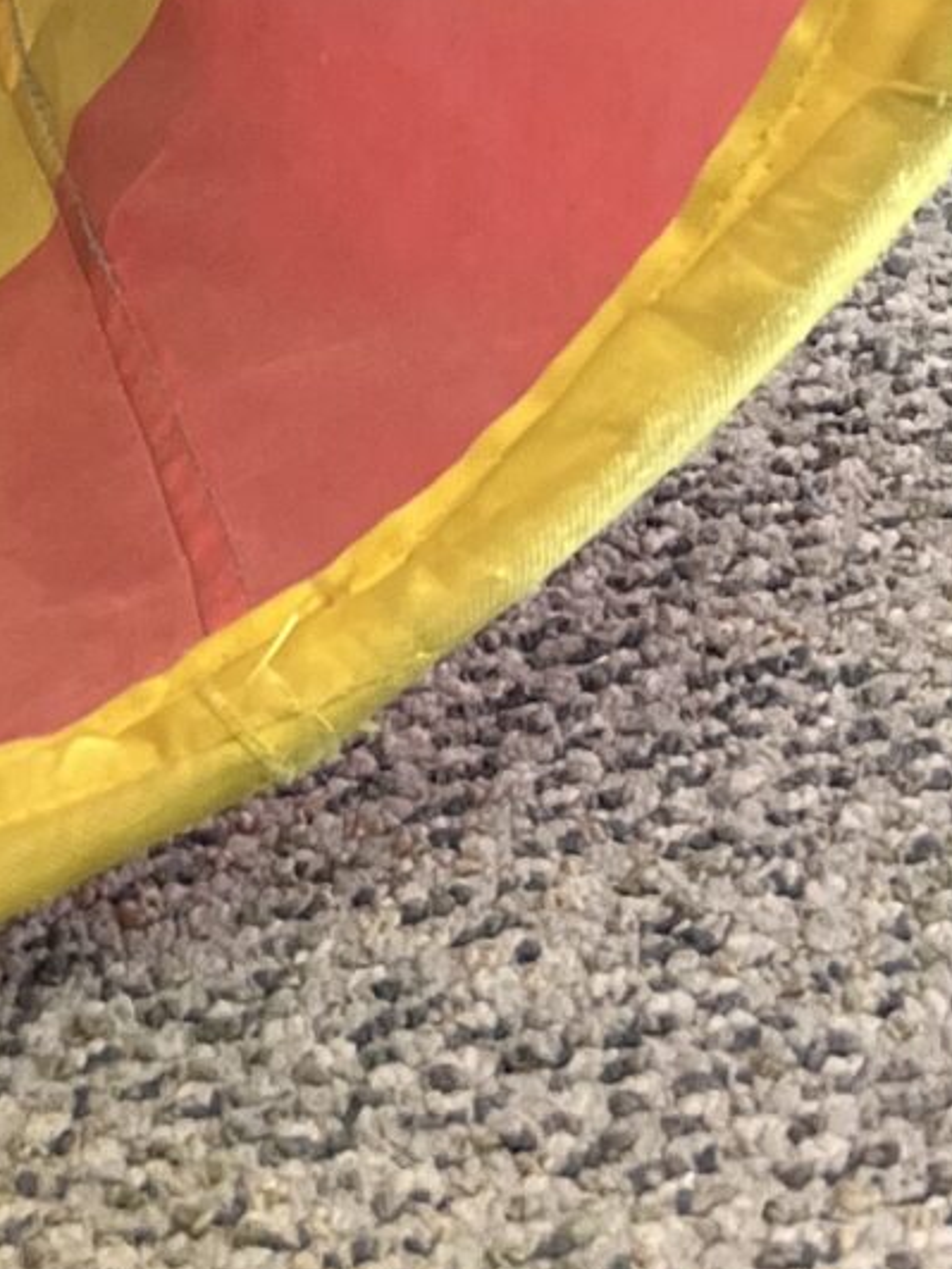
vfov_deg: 13.9
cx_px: -656
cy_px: -1061
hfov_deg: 11.2
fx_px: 4584
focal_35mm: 125
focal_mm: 5.7
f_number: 1.5
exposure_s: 1/120
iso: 100
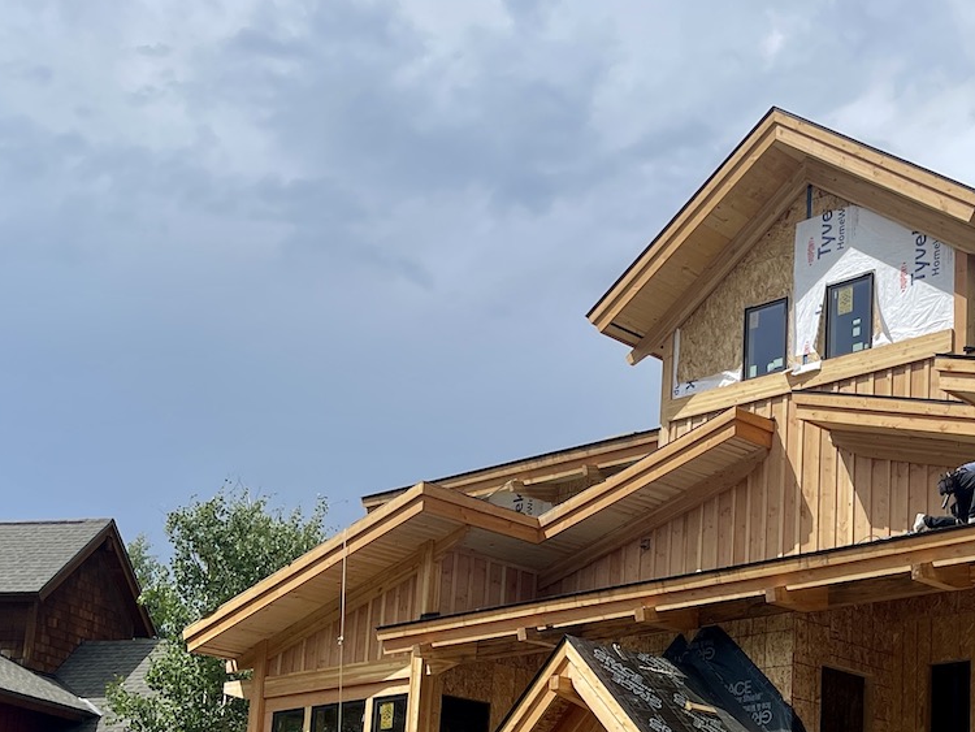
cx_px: 854
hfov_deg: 30.9
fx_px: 1691
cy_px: 657
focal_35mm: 60
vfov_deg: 23.8
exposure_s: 1/4525
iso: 32
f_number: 1.6
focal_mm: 5.1
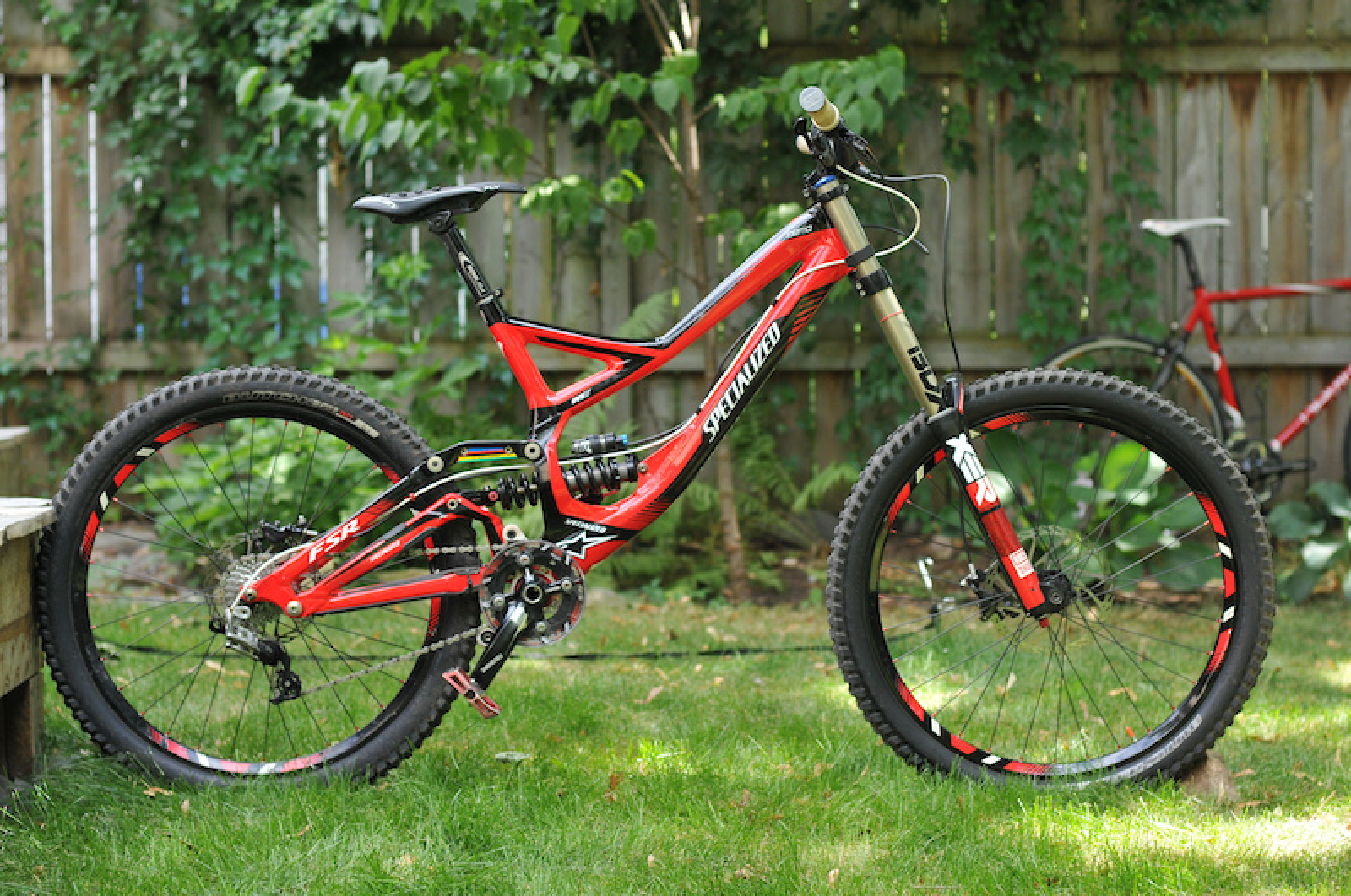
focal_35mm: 75
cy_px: 448
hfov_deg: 27.0
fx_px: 2811
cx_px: 676
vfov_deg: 18.1
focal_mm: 50
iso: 500
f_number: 3.2
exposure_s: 1/640
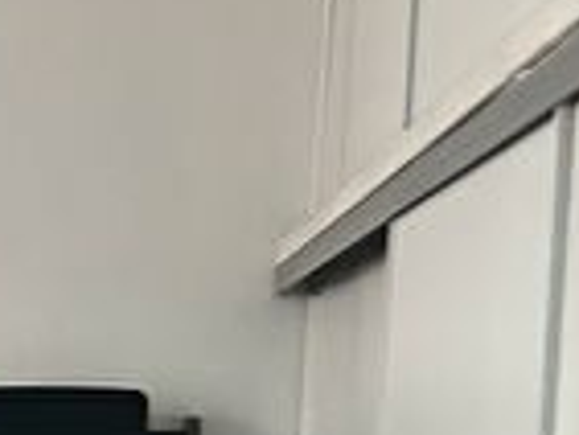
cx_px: -788
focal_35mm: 129
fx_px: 2160
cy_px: 655
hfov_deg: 12.3
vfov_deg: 11.1
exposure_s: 1/47
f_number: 1.5
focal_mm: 5.7
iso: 500
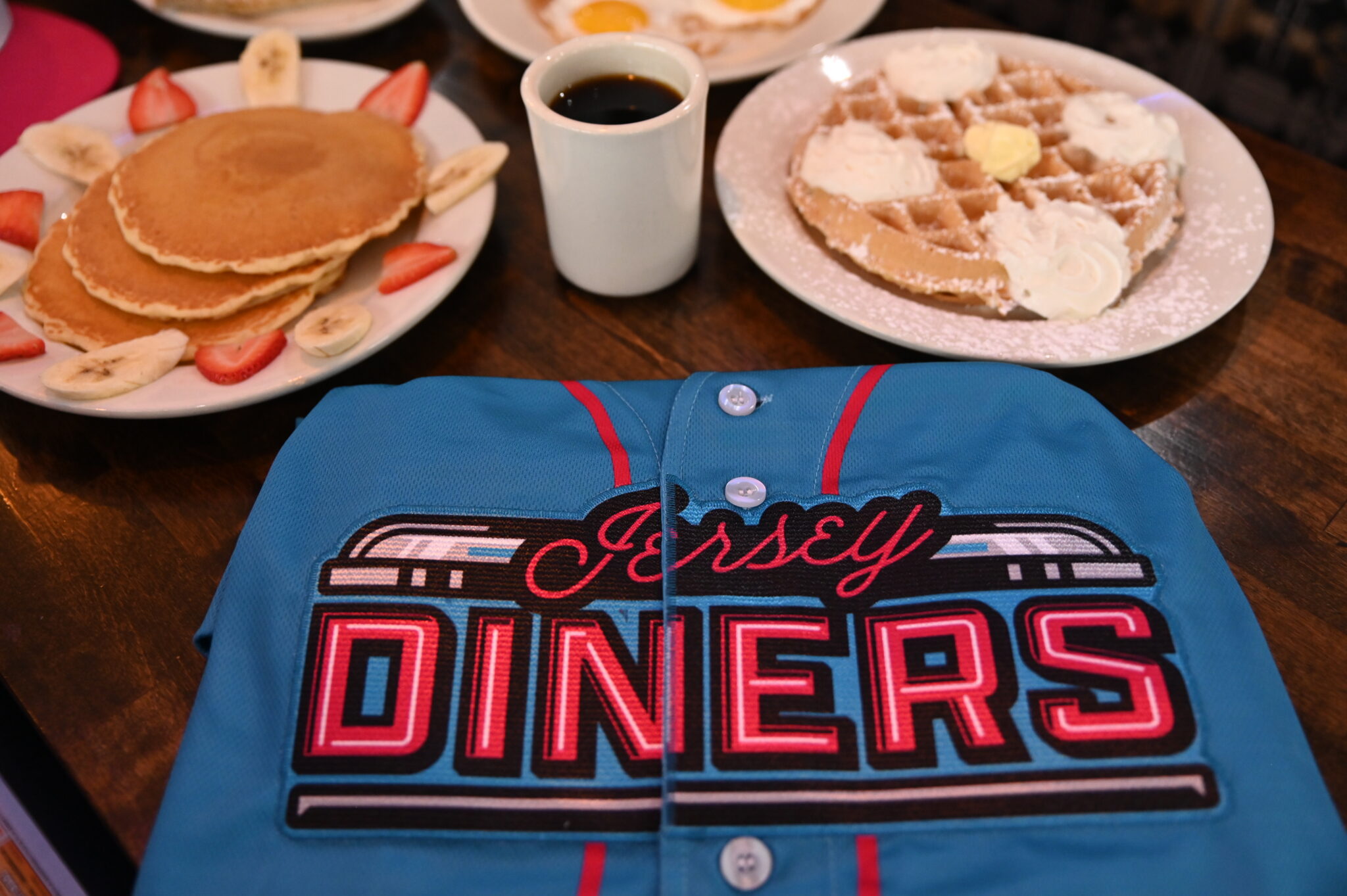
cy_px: 448
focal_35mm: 32
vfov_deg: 41.1
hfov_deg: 58.7
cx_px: 674
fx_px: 1197
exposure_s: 1/640
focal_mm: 32
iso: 3200
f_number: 2.8
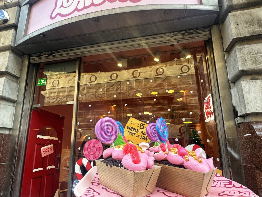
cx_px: 132
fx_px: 144
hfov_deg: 84.7
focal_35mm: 19
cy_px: 121
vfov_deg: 67.8
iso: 80
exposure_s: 1/100
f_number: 2.2
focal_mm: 2.22
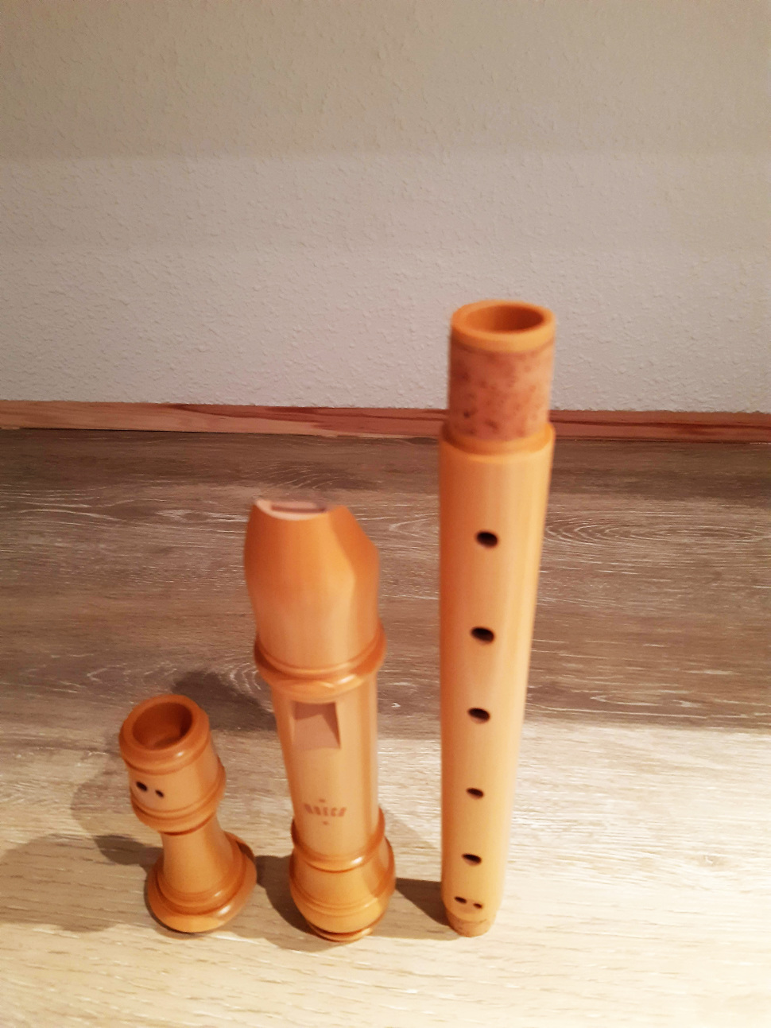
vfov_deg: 67.3
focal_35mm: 26
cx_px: 386
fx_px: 772
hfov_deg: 53.1
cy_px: 514
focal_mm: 3.9
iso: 400
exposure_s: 1/24
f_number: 1.7
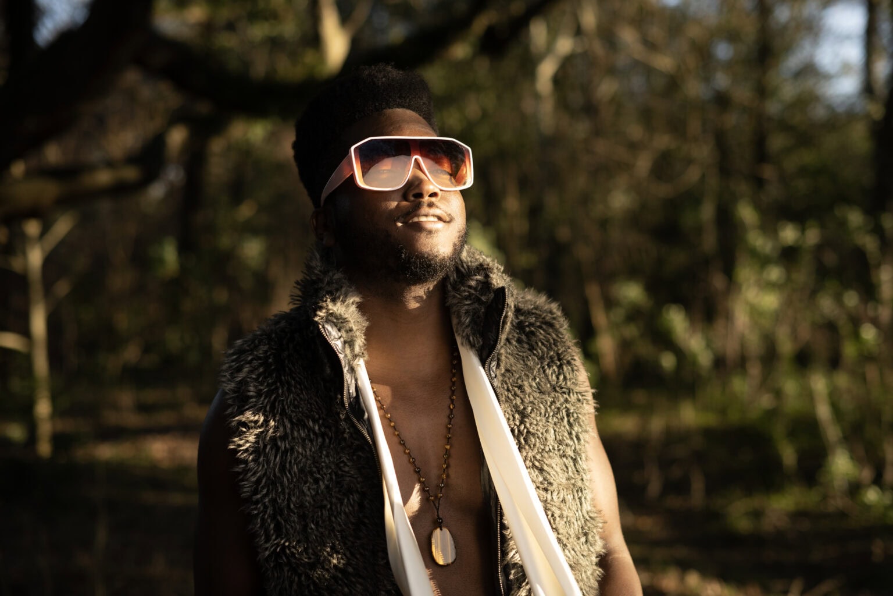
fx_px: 1240
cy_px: 298
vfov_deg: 27.0
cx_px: 446
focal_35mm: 50
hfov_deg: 39.6
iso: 250
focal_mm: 50
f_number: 2.5
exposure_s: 1/1250
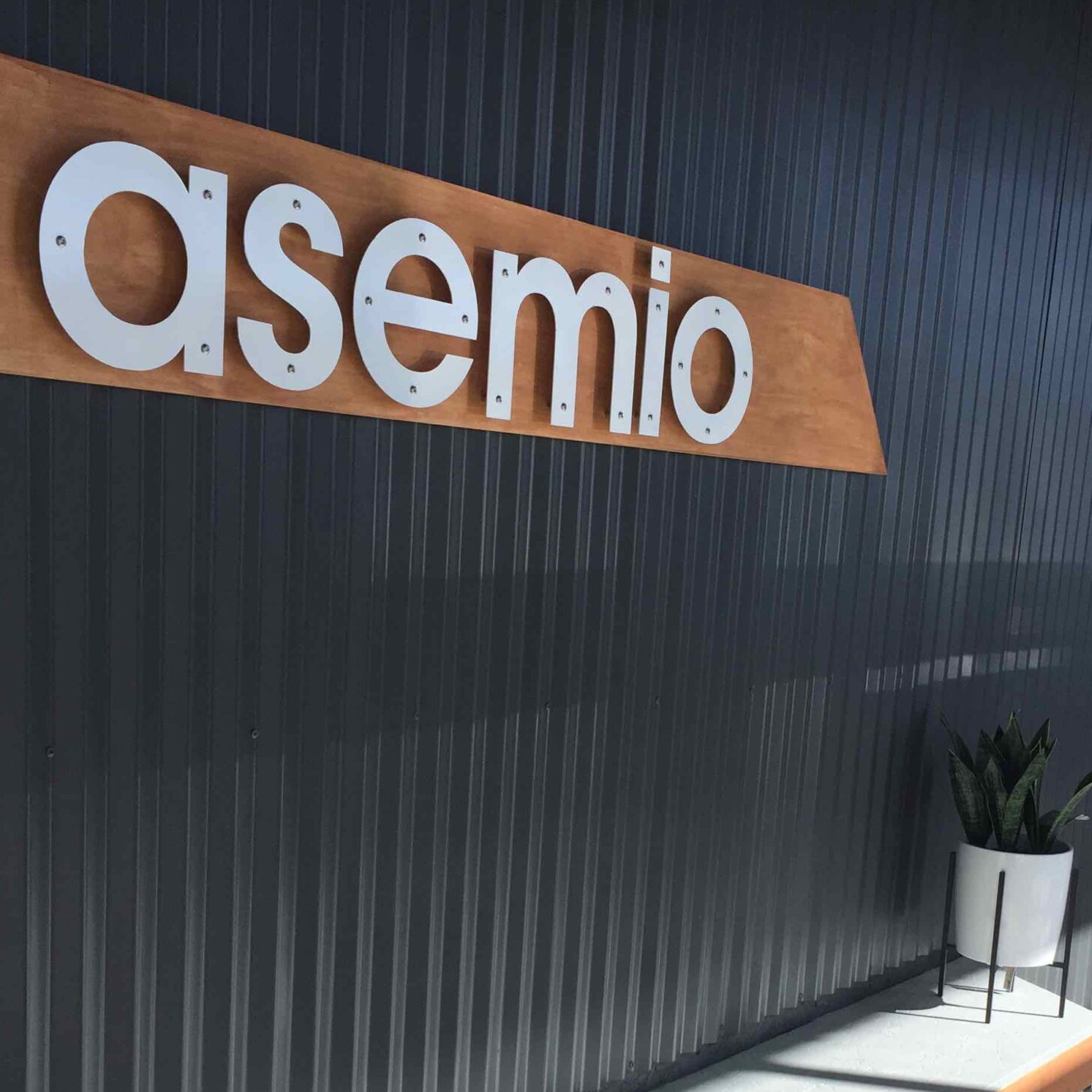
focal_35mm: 45
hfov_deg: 37.4
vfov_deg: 36.9
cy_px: 776
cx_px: 648
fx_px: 1606
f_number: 2.2
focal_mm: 4.15
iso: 32
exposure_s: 1/842
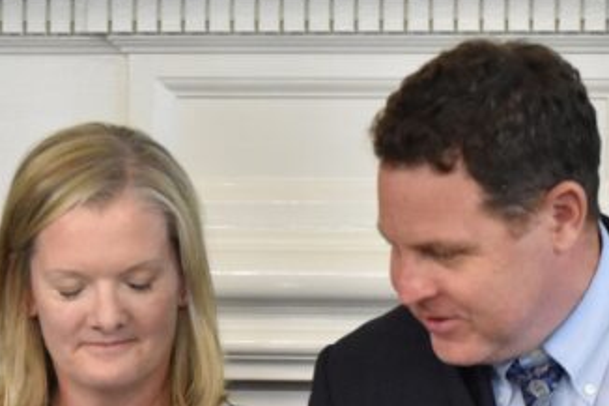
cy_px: 570
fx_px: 7567
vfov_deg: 3.1
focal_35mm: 448
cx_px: 105
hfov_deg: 4.6
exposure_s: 1/320
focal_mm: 95
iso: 3200
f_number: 2.8
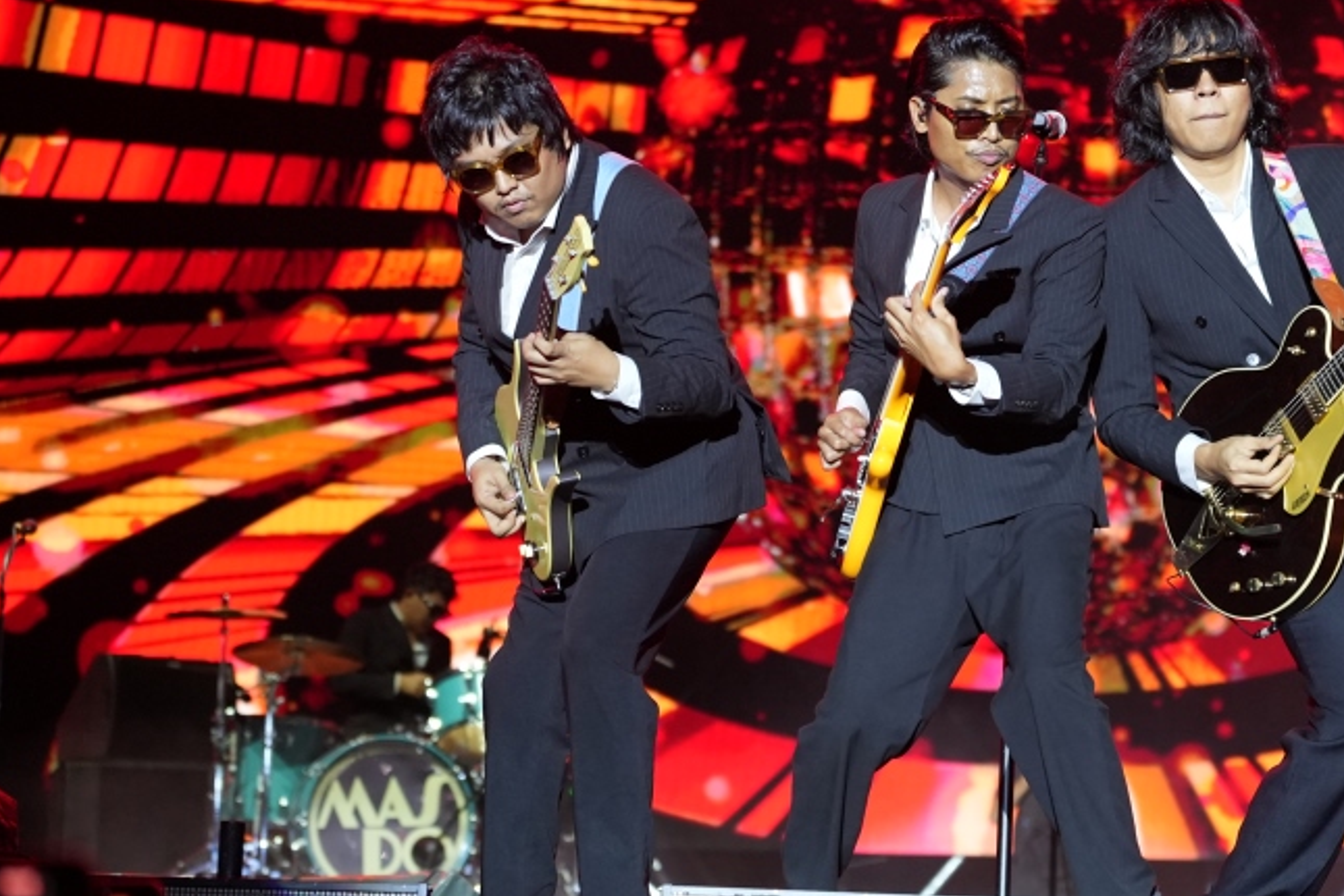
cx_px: 965
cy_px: 563
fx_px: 4854
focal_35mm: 130
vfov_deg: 10.5
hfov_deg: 15.7
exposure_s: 1/500
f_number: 2.8
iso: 2500
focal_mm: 70
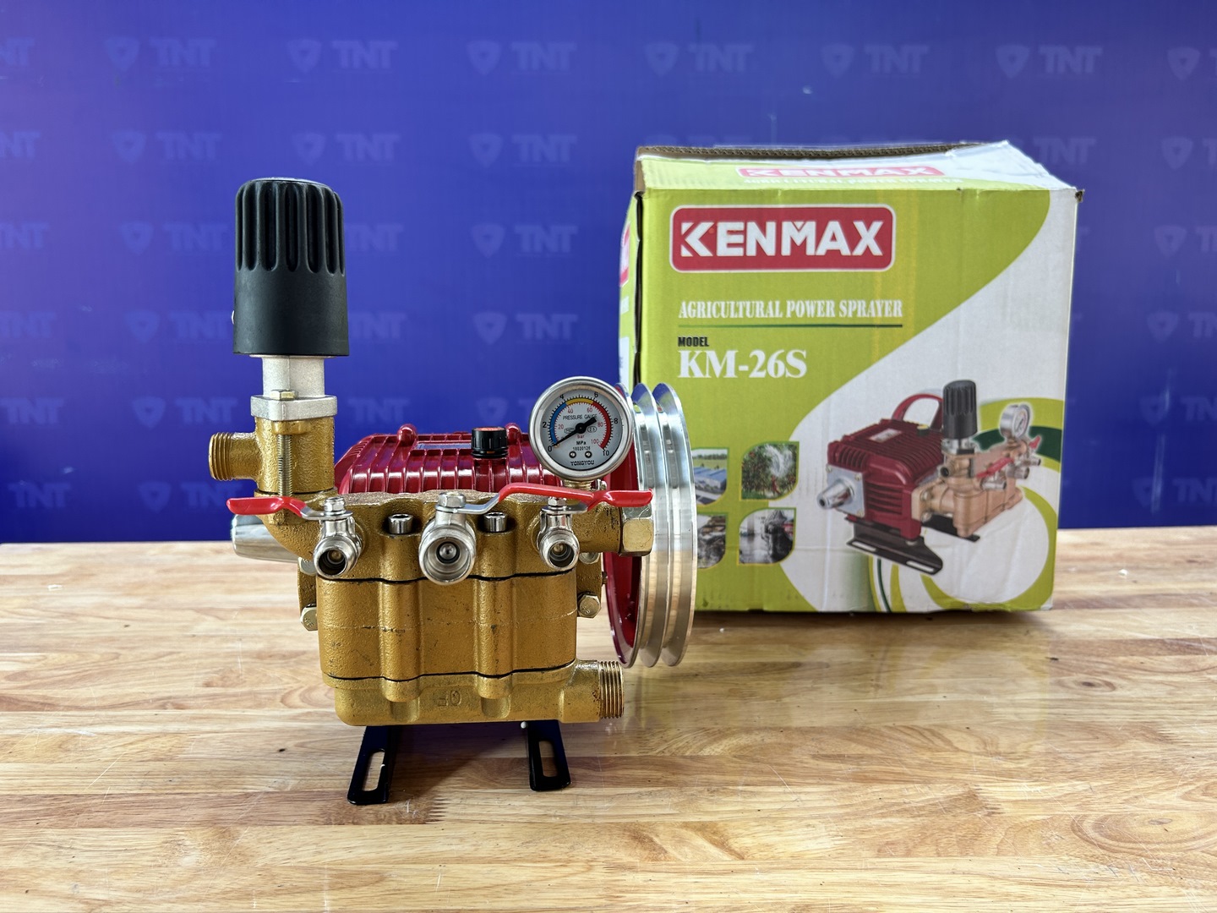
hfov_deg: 67.3
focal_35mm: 26
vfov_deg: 53.1
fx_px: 914
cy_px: 456
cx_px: 608
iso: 64
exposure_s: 1/121
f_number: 1.5
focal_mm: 5.7
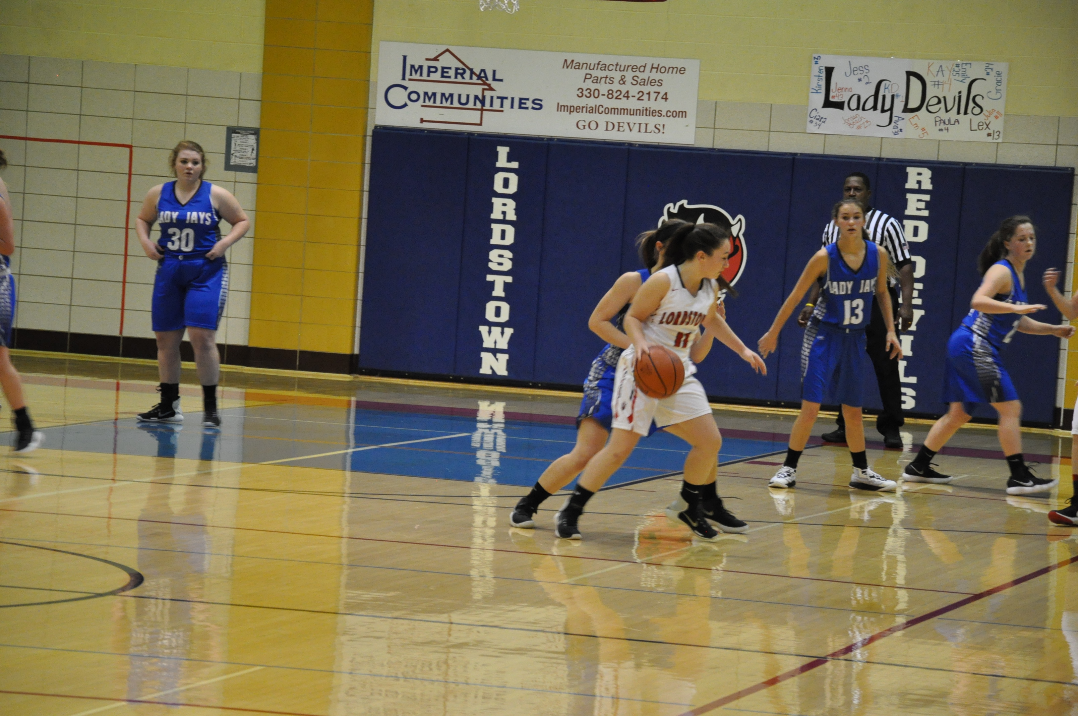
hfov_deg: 13.1
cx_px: 539
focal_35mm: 158
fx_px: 4710
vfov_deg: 8.7
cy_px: 358
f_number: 5.6
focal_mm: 105
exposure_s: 1/125
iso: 2500
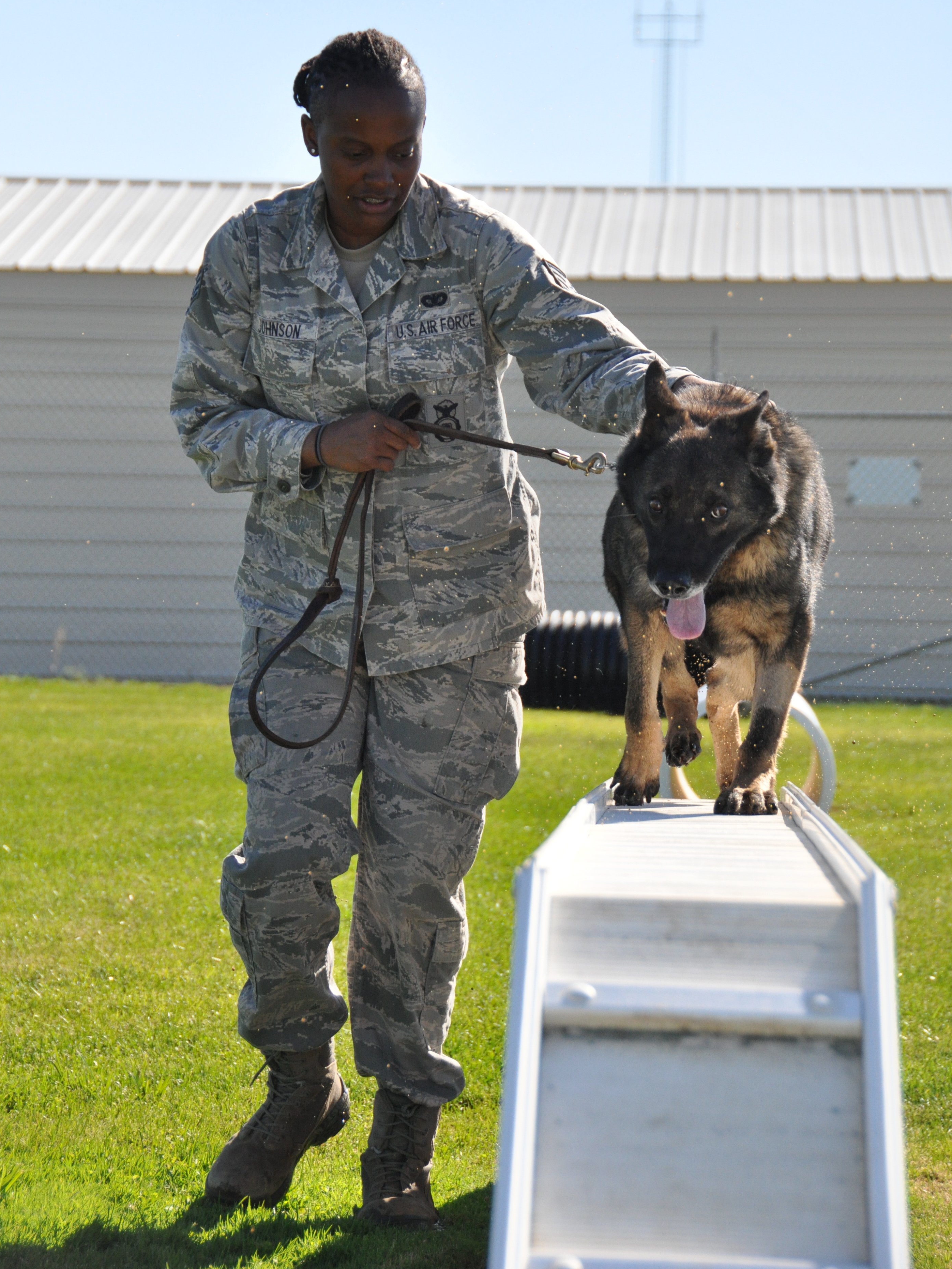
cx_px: 475
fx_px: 4987
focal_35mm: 136
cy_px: 554
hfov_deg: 10.9
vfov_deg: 14.5
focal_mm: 82
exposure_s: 1/2500
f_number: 6.3
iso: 800
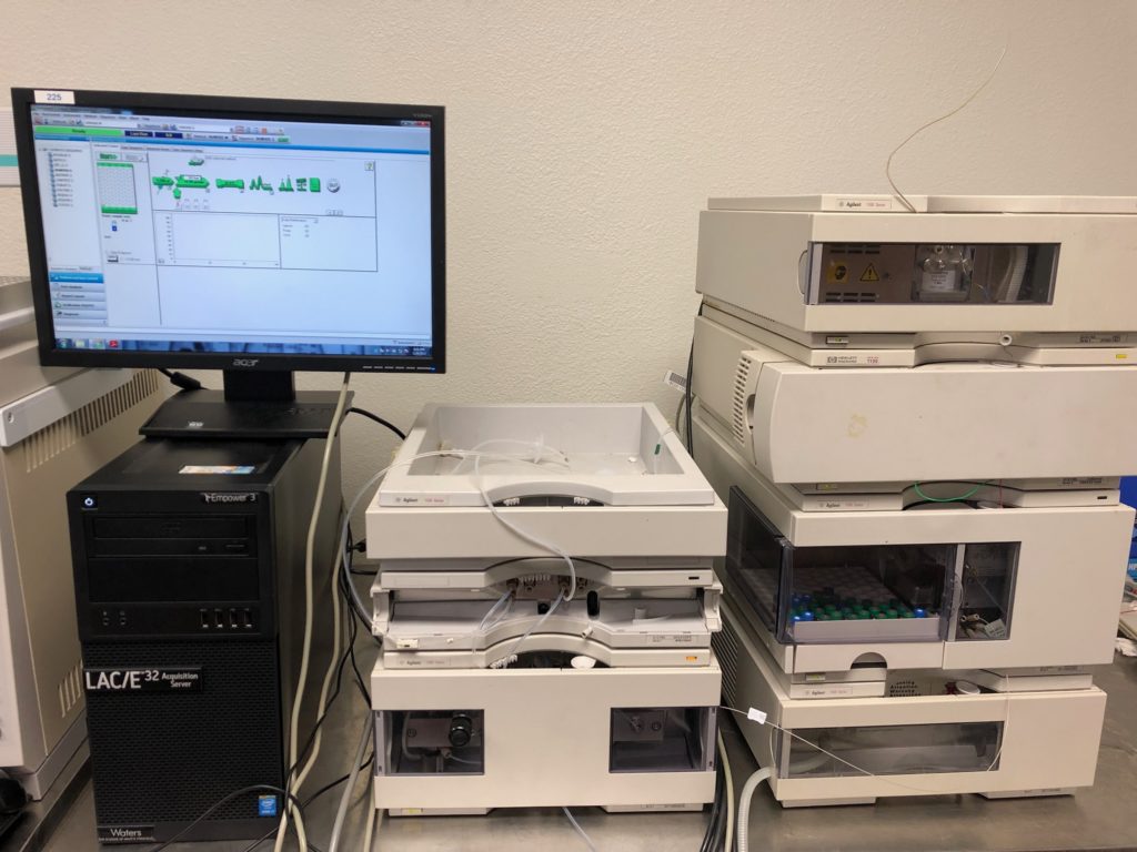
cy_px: 426
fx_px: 920
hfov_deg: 63.4
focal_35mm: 28
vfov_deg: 49.7
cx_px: 568
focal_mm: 4
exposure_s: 1/30
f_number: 1.8
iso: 32
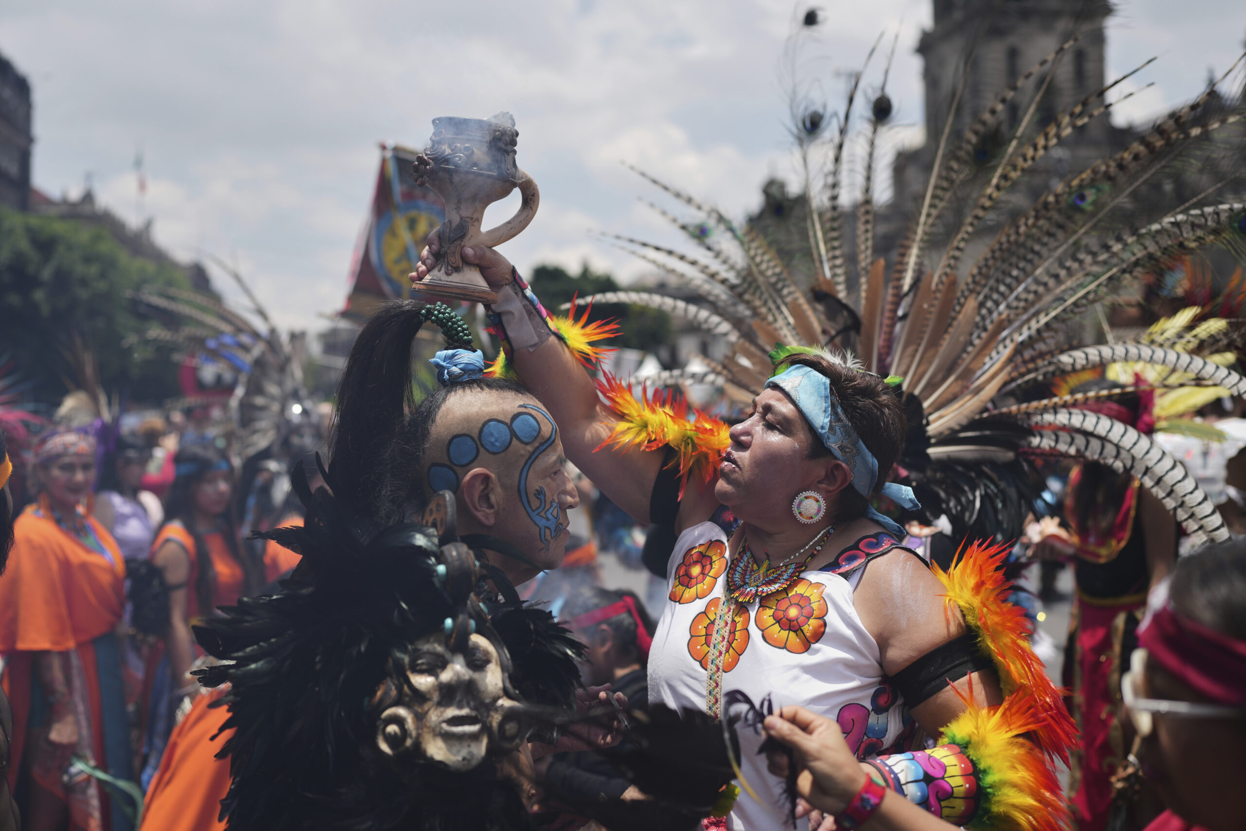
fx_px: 1211
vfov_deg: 37.9
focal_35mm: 35
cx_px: 623
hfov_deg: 54.4
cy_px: 416
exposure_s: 1/2000
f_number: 2
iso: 50
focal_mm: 35
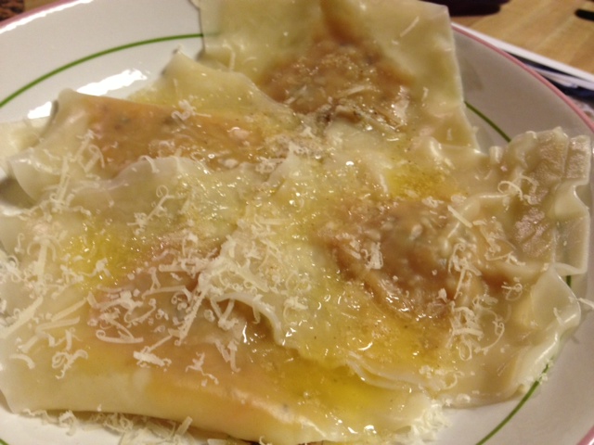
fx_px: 601
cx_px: 297
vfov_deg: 40.7
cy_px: 222
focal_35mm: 35
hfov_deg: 52.6
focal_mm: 4.28
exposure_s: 1/20
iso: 125
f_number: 2.4
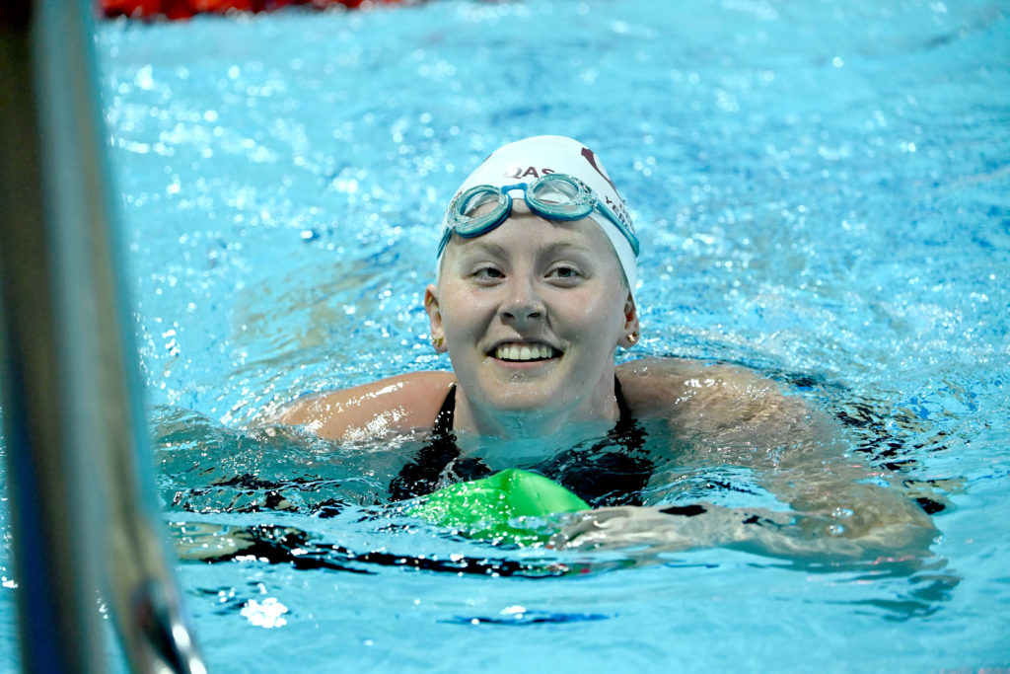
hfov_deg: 11.4
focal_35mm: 180
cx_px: 505
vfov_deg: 7.6
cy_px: 337
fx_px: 5050
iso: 6400
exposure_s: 1/1000
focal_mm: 180
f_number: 4
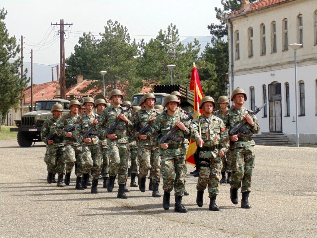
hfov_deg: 16.6
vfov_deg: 12.5
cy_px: 119
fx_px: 1090
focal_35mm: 119
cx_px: 158
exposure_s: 1/320
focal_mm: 21.3
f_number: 4.8
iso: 80
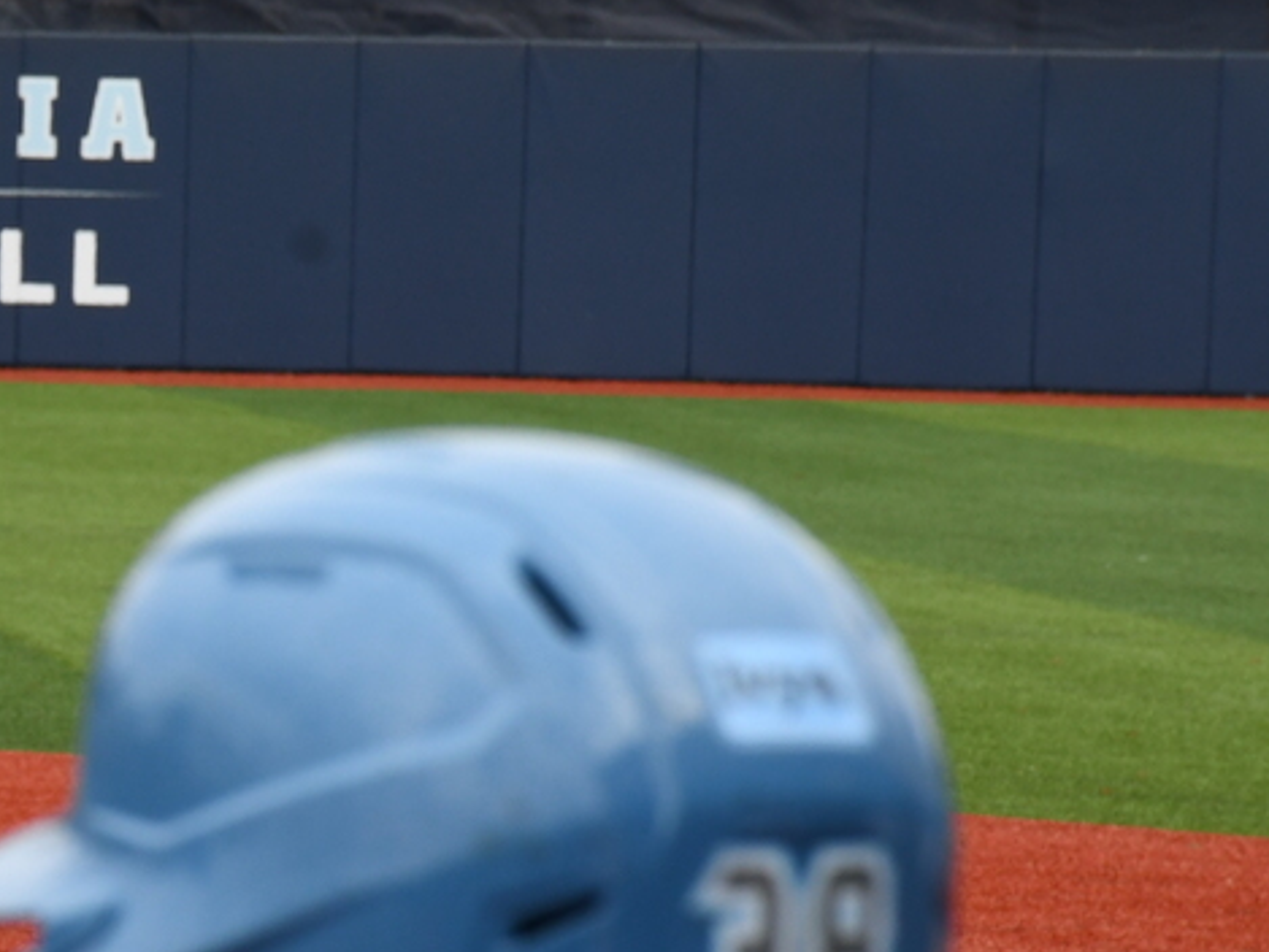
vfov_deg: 4.0
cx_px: -119
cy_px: 598
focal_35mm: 369
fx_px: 13531
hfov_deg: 5.4
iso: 640
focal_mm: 100
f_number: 13
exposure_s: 1/800
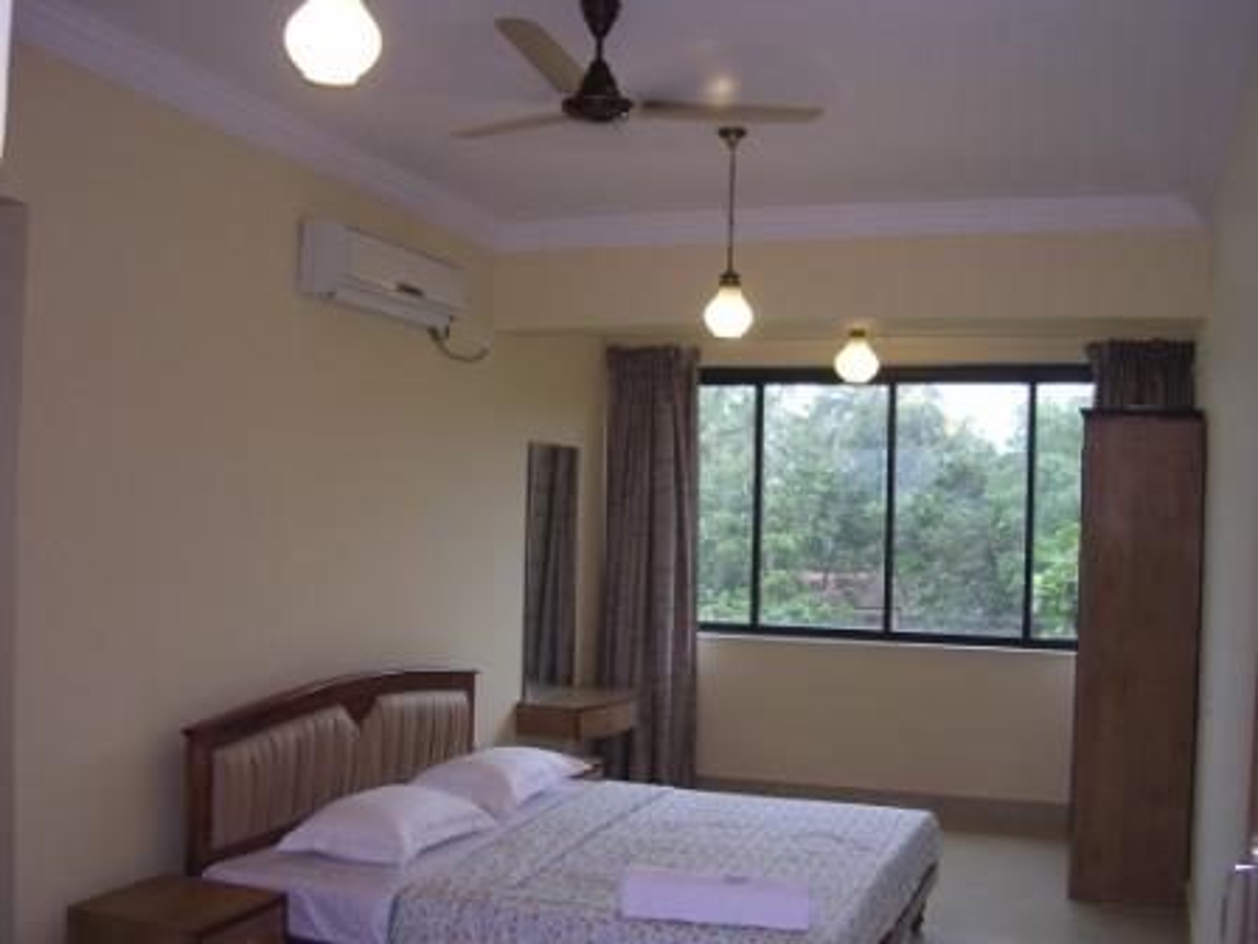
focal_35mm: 38
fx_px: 1381
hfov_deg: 49.0
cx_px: 629
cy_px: 472
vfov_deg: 37.7
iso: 100
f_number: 2.8
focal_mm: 5.8
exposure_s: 1/30
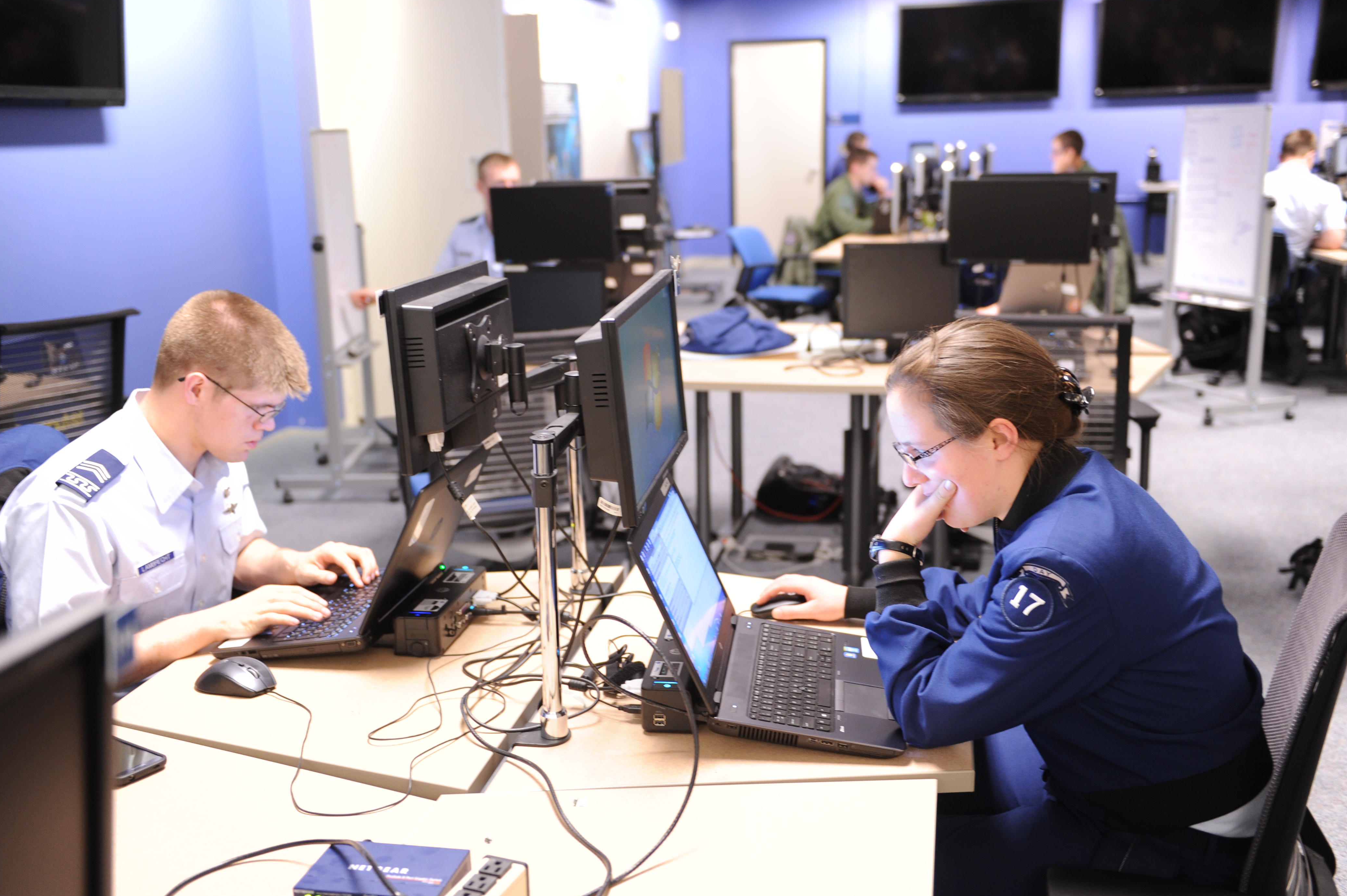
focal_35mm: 39
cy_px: 456
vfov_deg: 34.2
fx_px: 1458
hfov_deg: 49.6
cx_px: 663
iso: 1000
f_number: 2.8
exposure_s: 1/40
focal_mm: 38
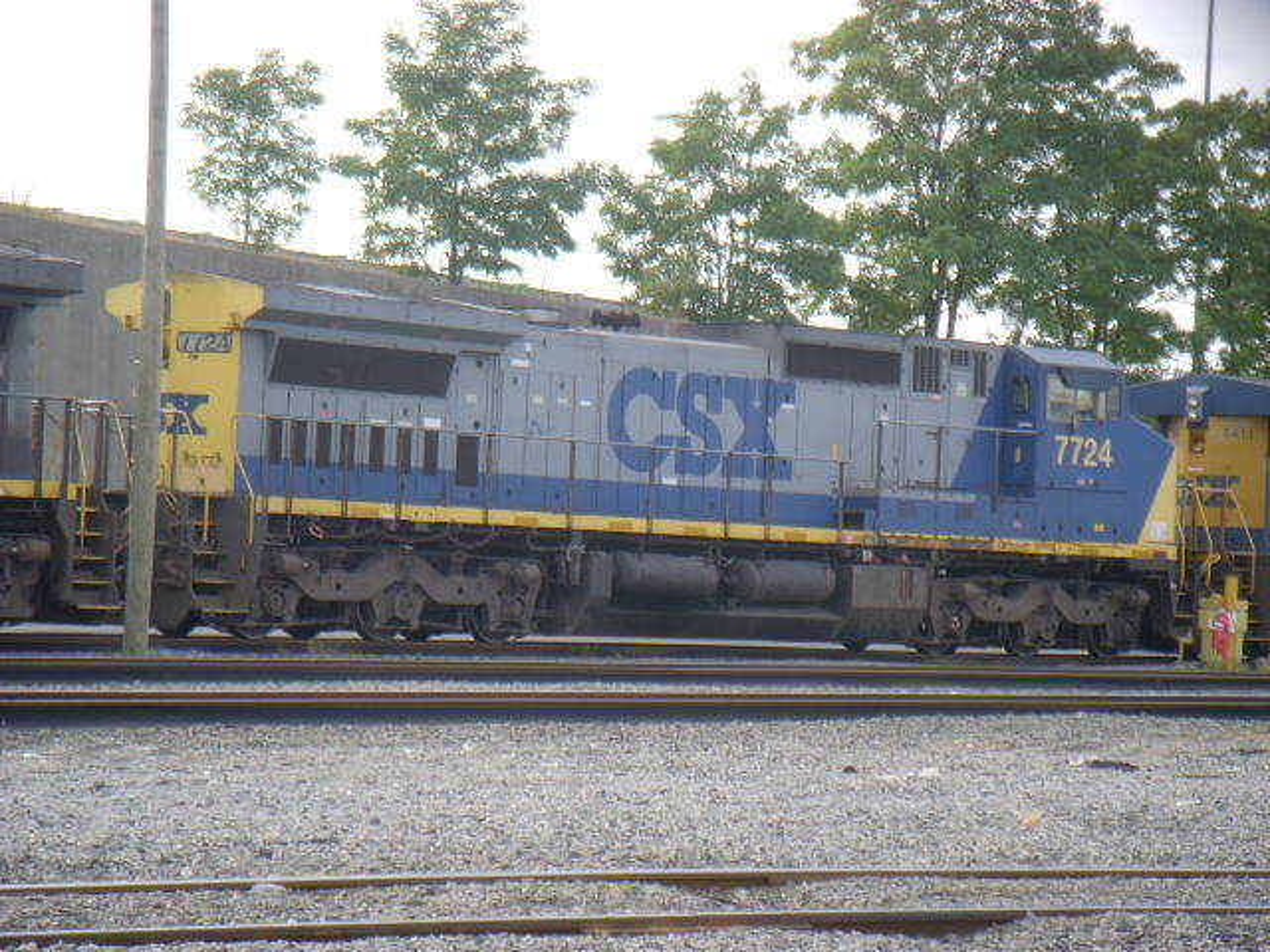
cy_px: 476
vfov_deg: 13.0
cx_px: 635
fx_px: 4182
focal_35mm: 114
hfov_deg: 17.3
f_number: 4.2
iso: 100
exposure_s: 1/160
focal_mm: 18.9
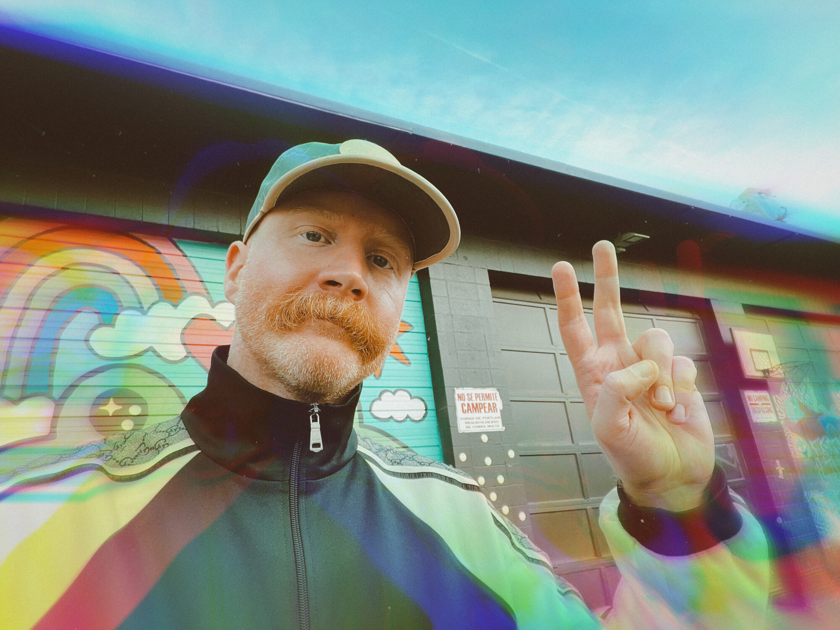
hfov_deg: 73.9
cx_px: 420
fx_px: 558
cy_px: 315
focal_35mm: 23
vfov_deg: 58.9
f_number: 2.2
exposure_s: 1/121
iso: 64
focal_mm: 2.71
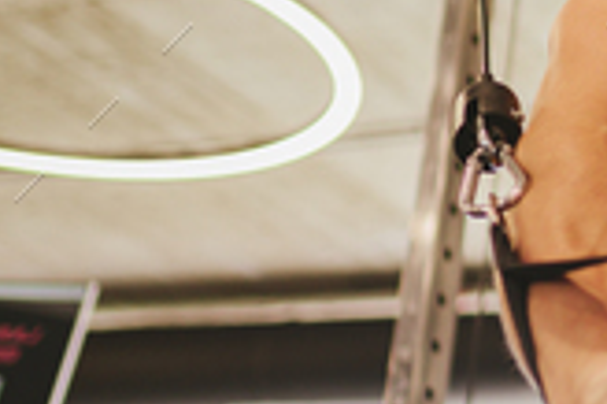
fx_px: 2122
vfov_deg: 10.8
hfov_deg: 15.0
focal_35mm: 126
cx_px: 936
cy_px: -13
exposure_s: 1/320
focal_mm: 35
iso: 320
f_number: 1.8
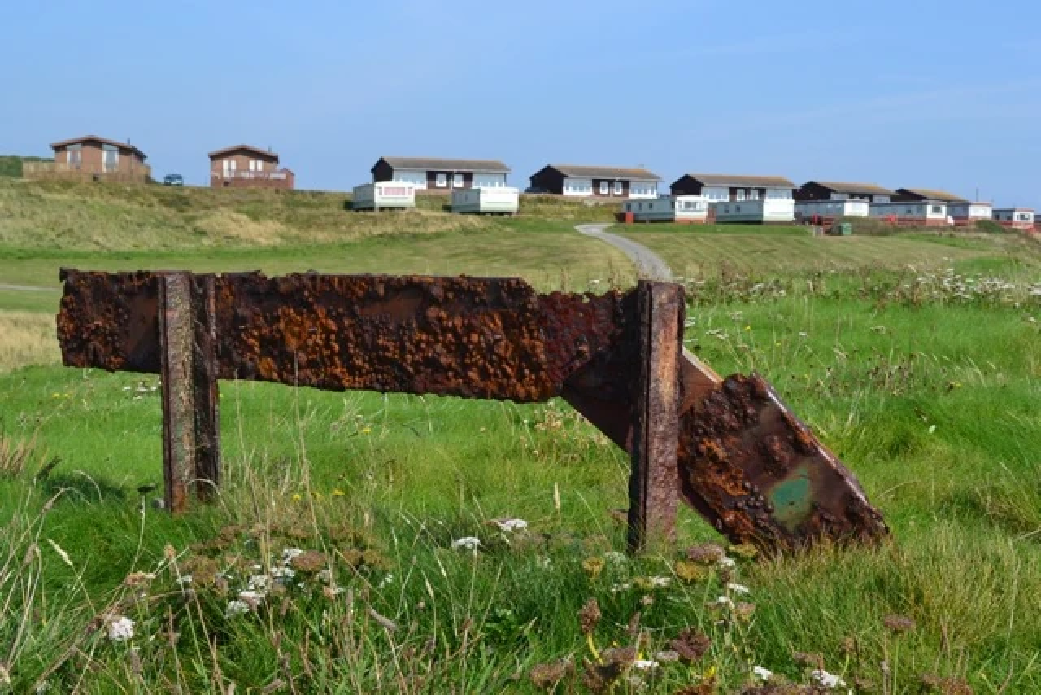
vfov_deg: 22.6
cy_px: 348
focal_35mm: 60
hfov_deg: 33.4
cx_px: 520
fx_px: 1735
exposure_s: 1/400
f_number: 11
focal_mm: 40
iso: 400
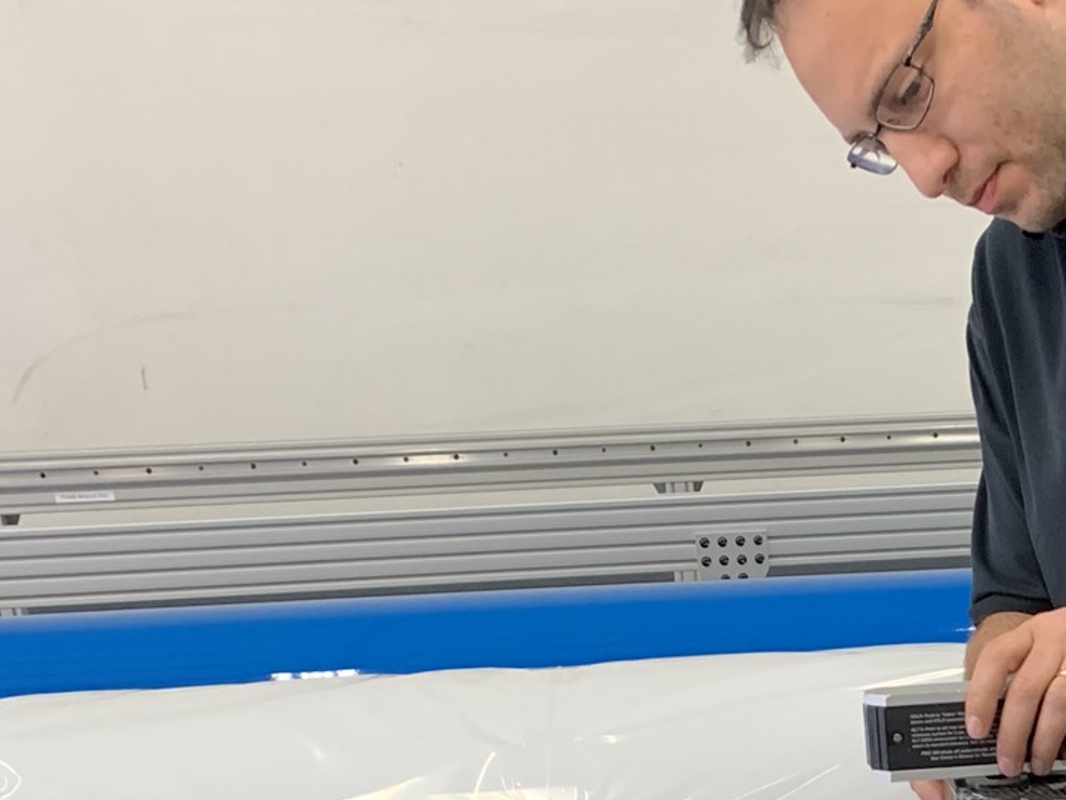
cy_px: 1307
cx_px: 1113
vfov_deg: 17.3
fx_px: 2279
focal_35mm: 74
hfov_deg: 24.8
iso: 125
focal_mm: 4.25
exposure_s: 1/60
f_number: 1.8
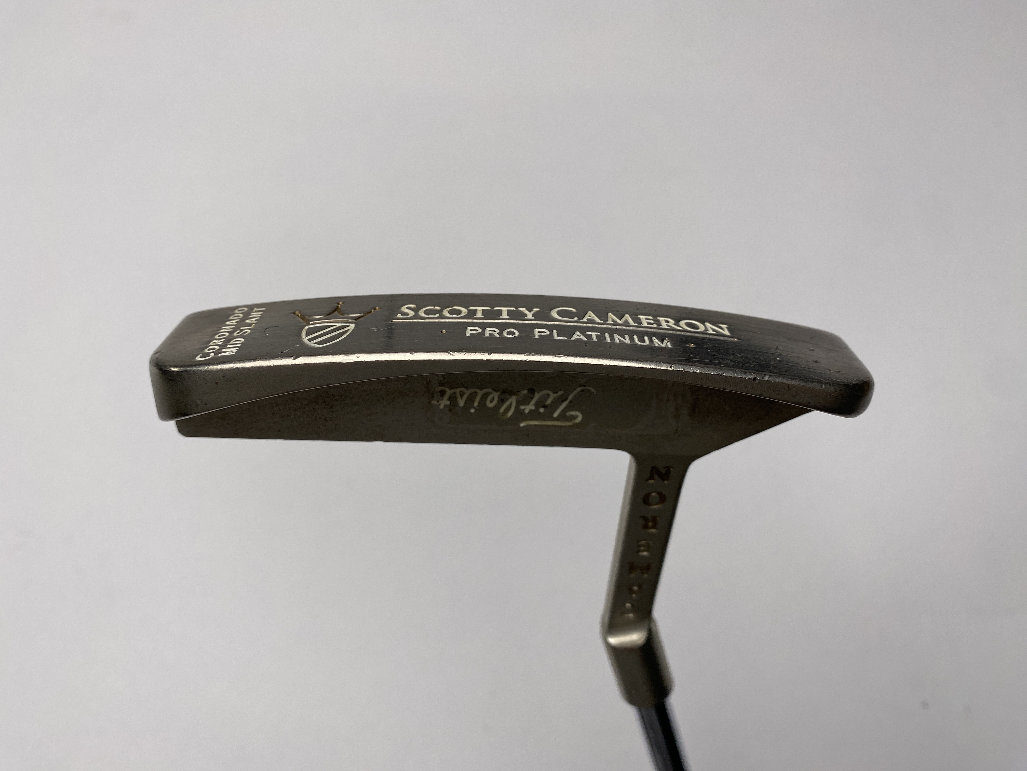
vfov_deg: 53.1
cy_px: 386
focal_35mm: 26
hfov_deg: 67.3
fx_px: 771
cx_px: 514
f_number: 1.8
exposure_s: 1/473
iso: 32
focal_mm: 4.25
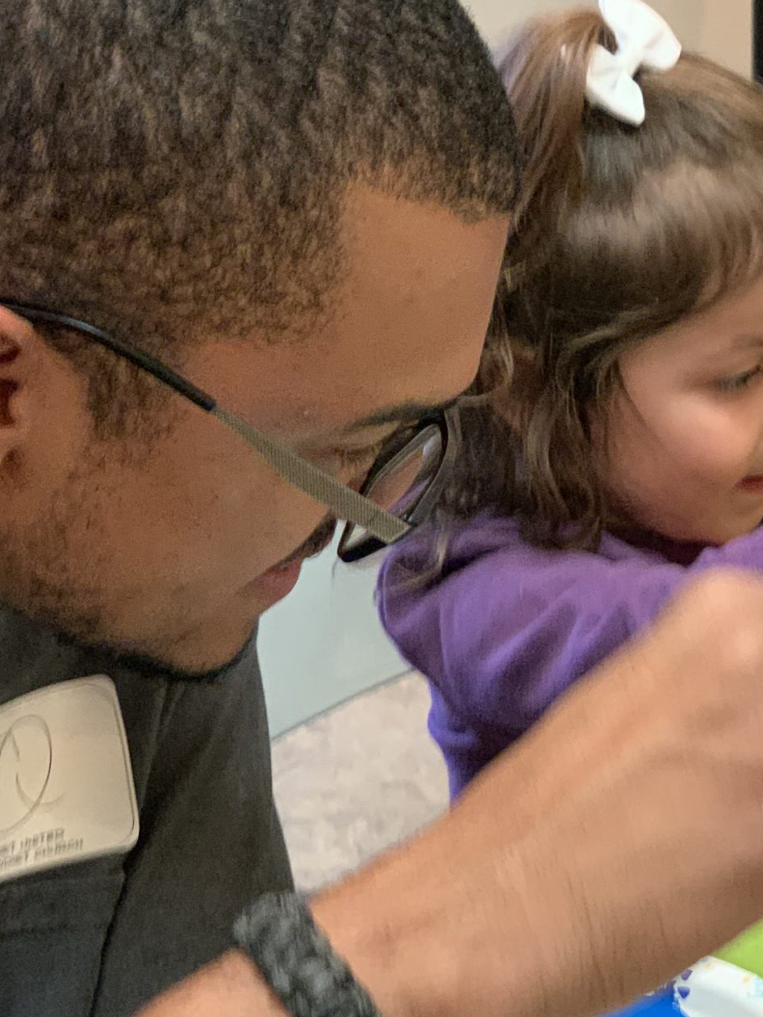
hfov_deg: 17.3
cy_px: 567
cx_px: 563
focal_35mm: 85
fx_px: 2498
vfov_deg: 23.0
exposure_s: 1/40
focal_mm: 6
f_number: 2.4
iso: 320
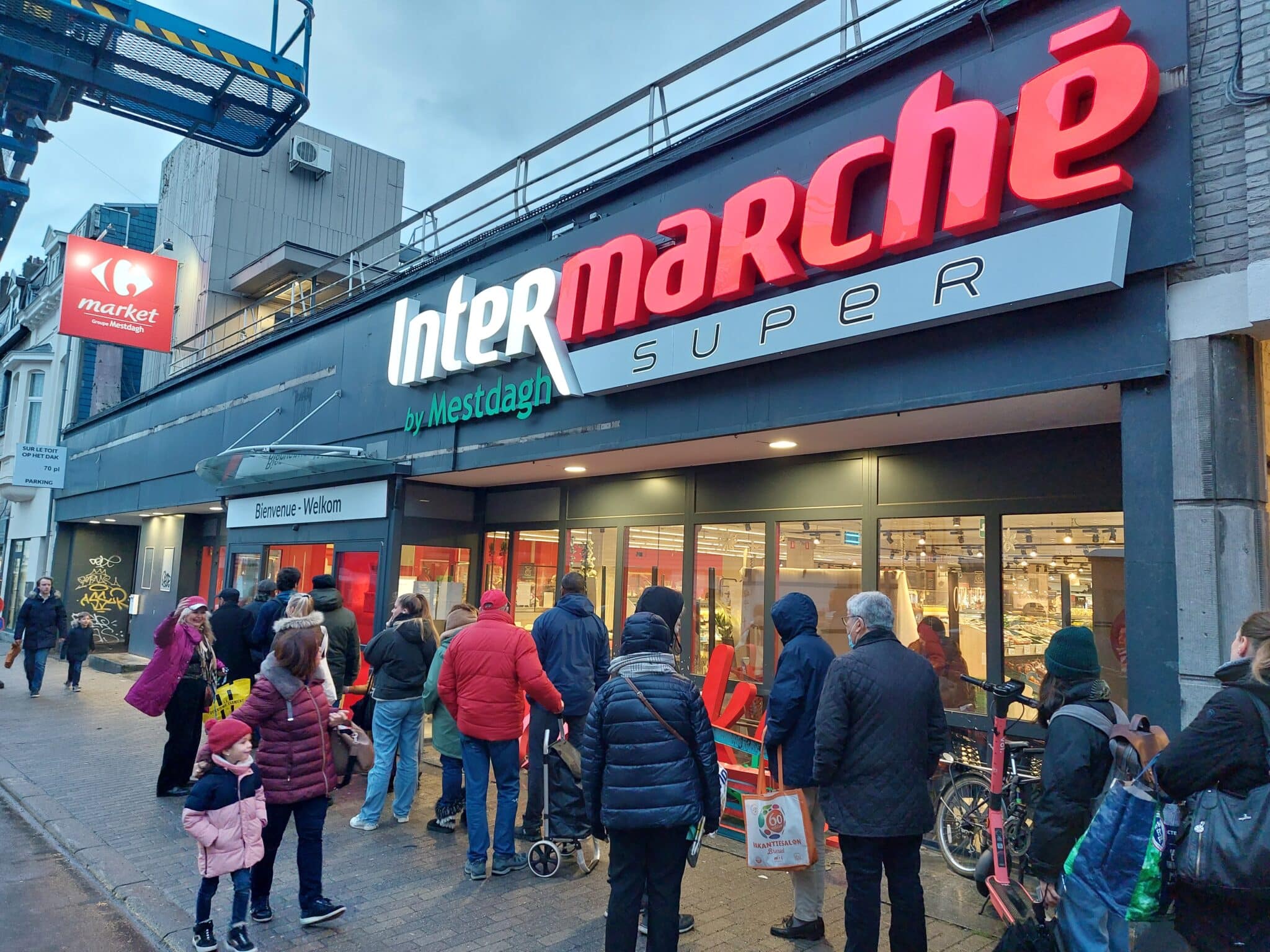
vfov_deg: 54.9
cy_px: 476
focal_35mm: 25
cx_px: 635
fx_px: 917
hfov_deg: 69.4
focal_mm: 5.23
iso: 200
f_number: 1.8
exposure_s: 1/50
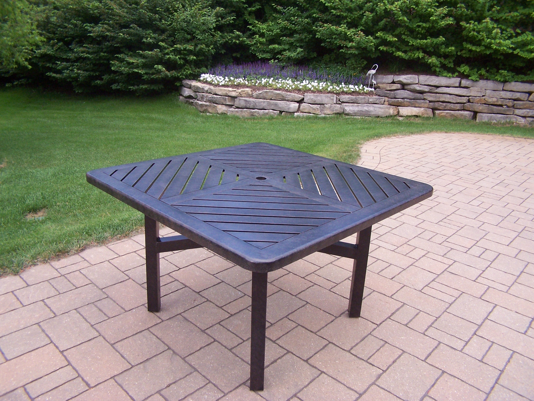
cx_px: 267
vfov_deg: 37.7
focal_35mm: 38
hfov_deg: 49.0
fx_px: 586
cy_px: 200
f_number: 2.8
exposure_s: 1/20
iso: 140
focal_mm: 6.3
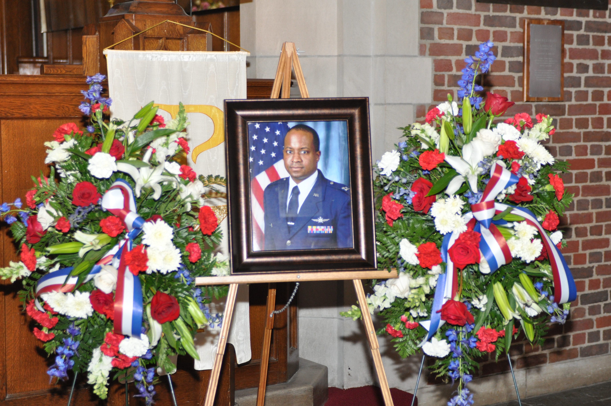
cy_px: 203
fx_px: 1144
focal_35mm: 68
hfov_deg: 29.9
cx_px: 306
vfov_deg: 20.1
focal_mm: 45
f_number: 2.8
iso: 800
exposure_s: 1/100
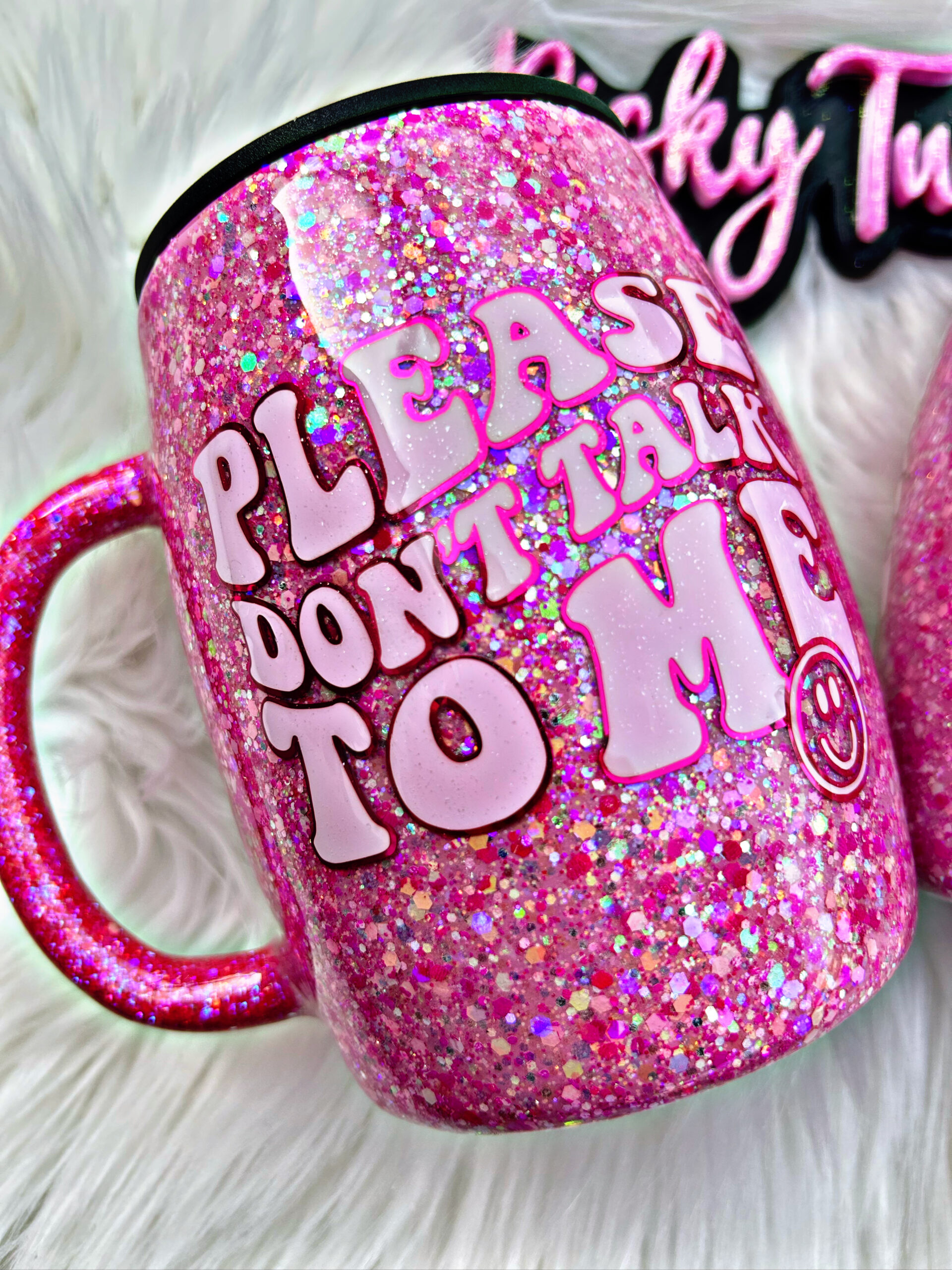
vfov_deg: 67.3
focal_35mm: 26
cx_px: 476
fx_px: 953
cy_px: 635
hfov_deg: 53.1
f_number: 1.5
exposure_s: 1/547
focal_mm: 5.7
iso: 50
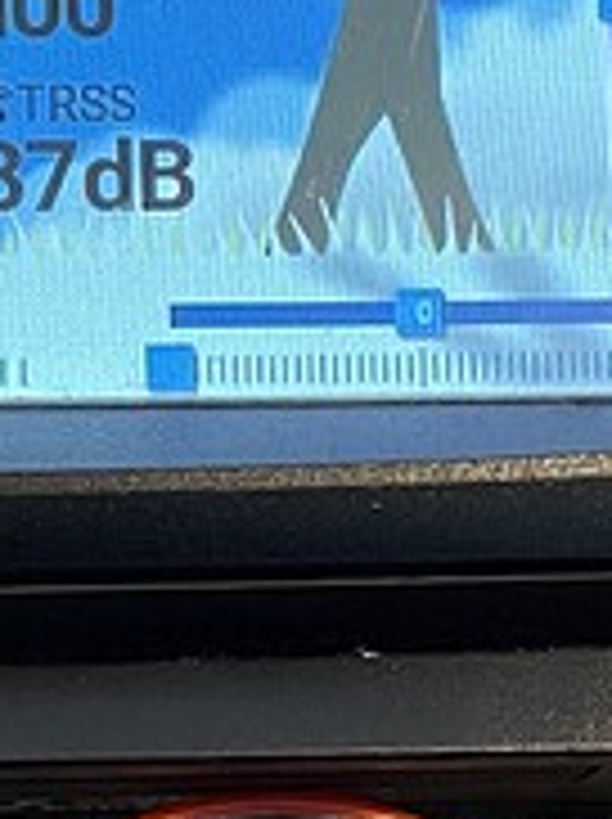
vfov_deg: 13.7
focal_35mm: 143
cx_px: 369
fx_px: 3379
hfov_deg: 10.3
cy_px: 724
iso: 500
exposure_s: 1/60
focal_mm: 4.2
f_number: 1.6
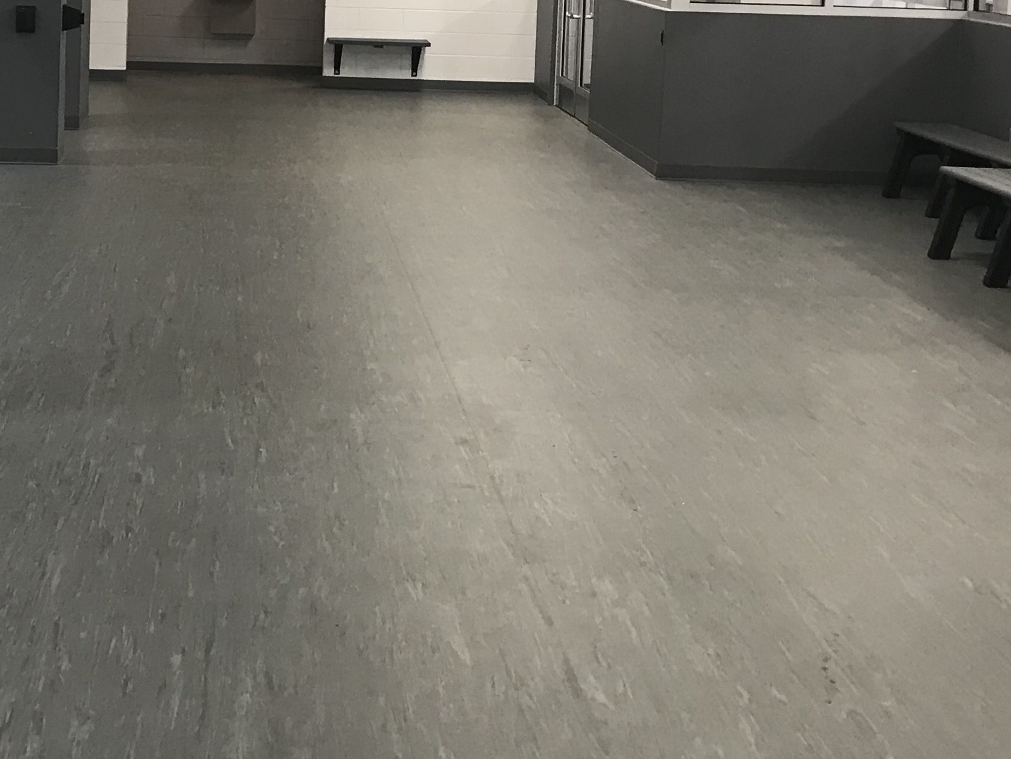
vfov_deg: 21.4
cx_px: 212
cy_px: 59
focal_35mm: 67
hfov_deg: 28.4
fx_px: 1957
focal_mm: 3.99
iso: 40
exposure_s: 1/20
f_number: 1.8
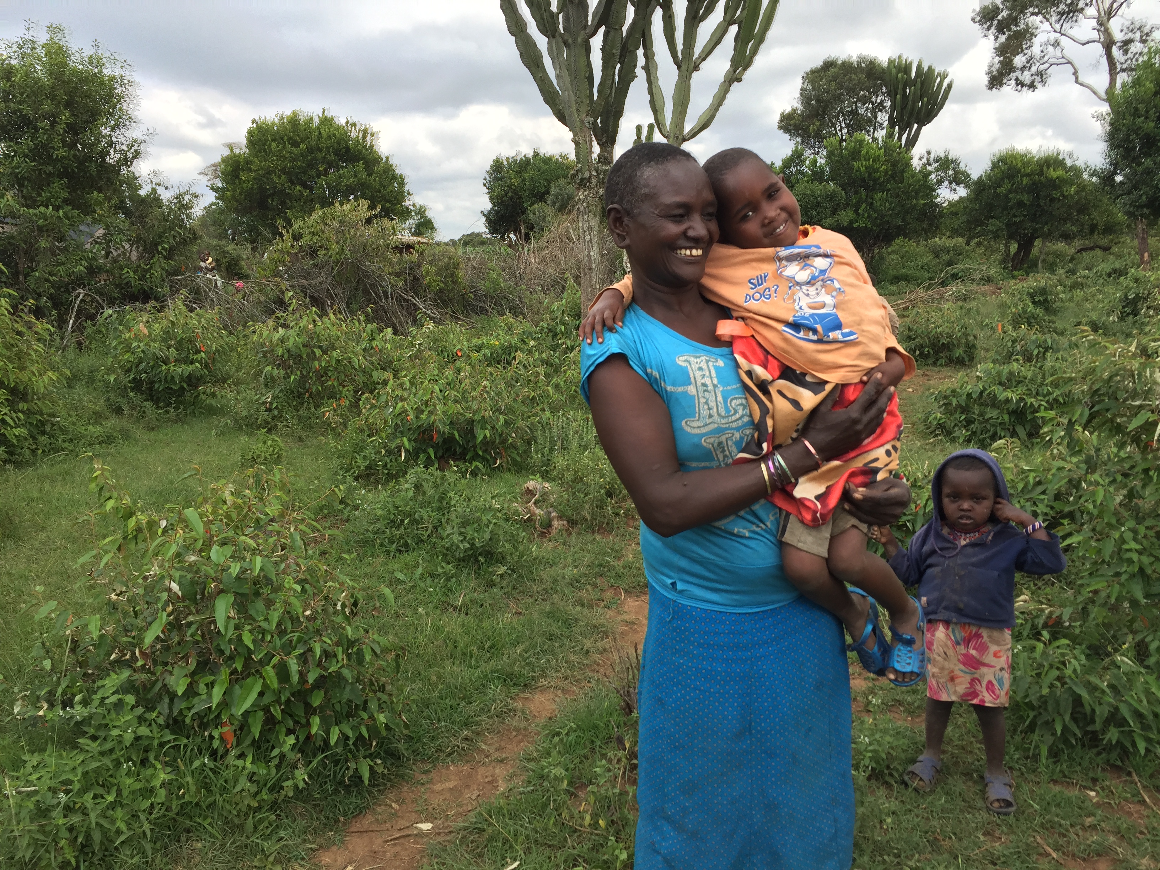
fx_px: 972
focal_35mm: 29
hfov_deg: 61.7
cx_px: 580
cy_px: 435
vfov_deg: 48.2
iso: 32
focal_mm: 4.15
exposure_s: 1/694
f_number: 2.2
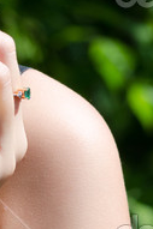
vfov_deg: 2.3
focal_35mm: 898
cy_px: -5
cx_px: -206
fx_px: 5735
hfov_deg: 1.5
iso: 100
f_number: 8
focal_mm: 112
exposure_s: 1/160
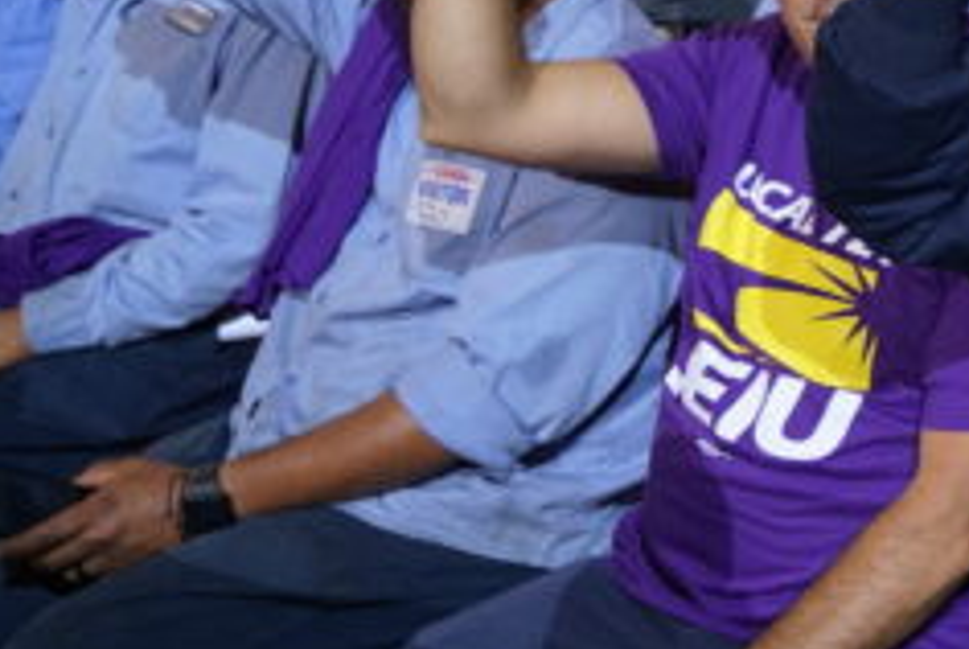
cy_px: -90
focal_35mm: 78
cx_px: 1429
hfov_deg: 21.9
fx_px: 2102
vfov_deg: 16.9
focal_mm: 24
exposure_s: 1/60
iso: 1000
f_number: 4
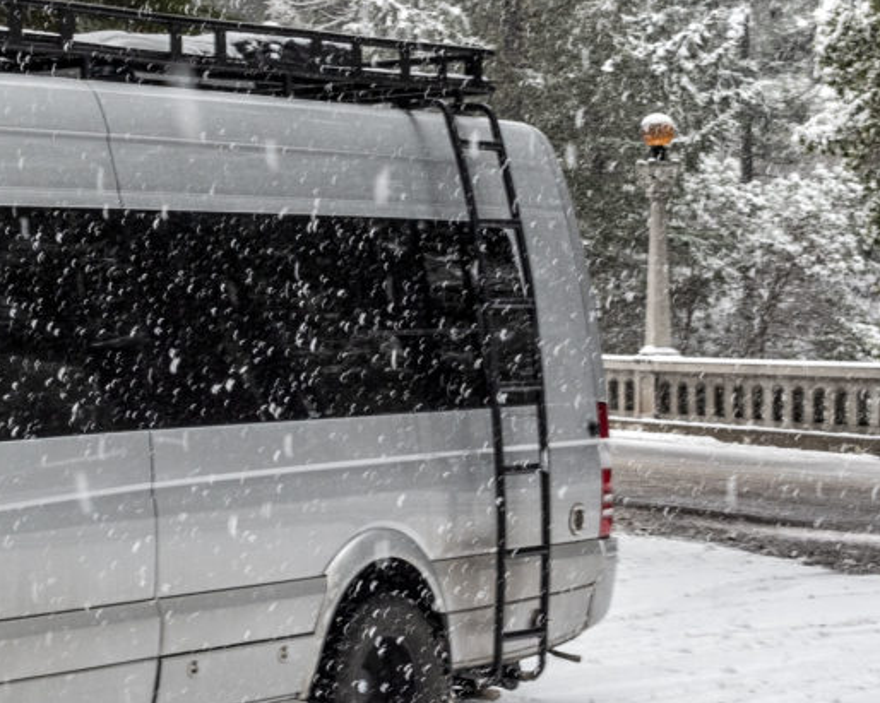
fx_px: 3021
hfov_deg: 16.3
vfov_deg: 13.3
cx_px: 62
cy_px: 275
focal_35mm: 116
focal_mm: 31
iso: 250
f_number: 8
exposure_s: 1/100
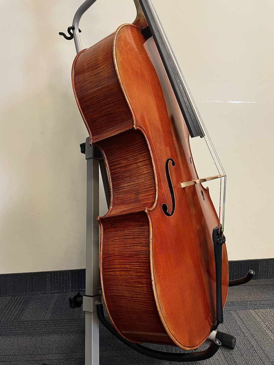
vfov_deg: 67.3
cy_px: 182
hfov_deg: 53.1
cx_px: 137
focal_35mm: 26
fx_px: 274
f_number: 1.6
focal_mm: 4.2
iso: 250
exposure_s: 1/60
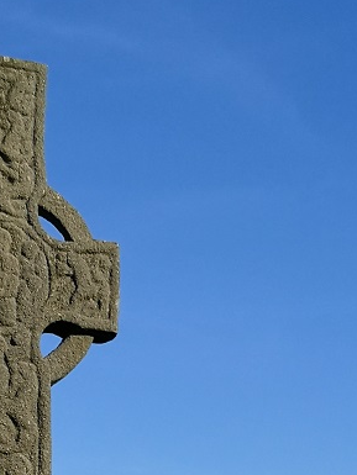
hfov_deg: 13.7
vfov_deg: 17.5
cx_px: 231
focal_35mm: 108
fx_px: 1484
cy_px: 545
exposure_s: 1/3155
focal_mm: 3.95
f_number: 1.8
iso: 50
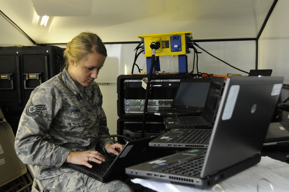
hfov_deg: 45.0
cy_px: 96
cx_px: 144
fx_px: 349
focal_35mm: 44
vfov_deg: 30.8
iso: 3200
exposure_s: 1/125
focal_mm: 29
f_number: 5.6
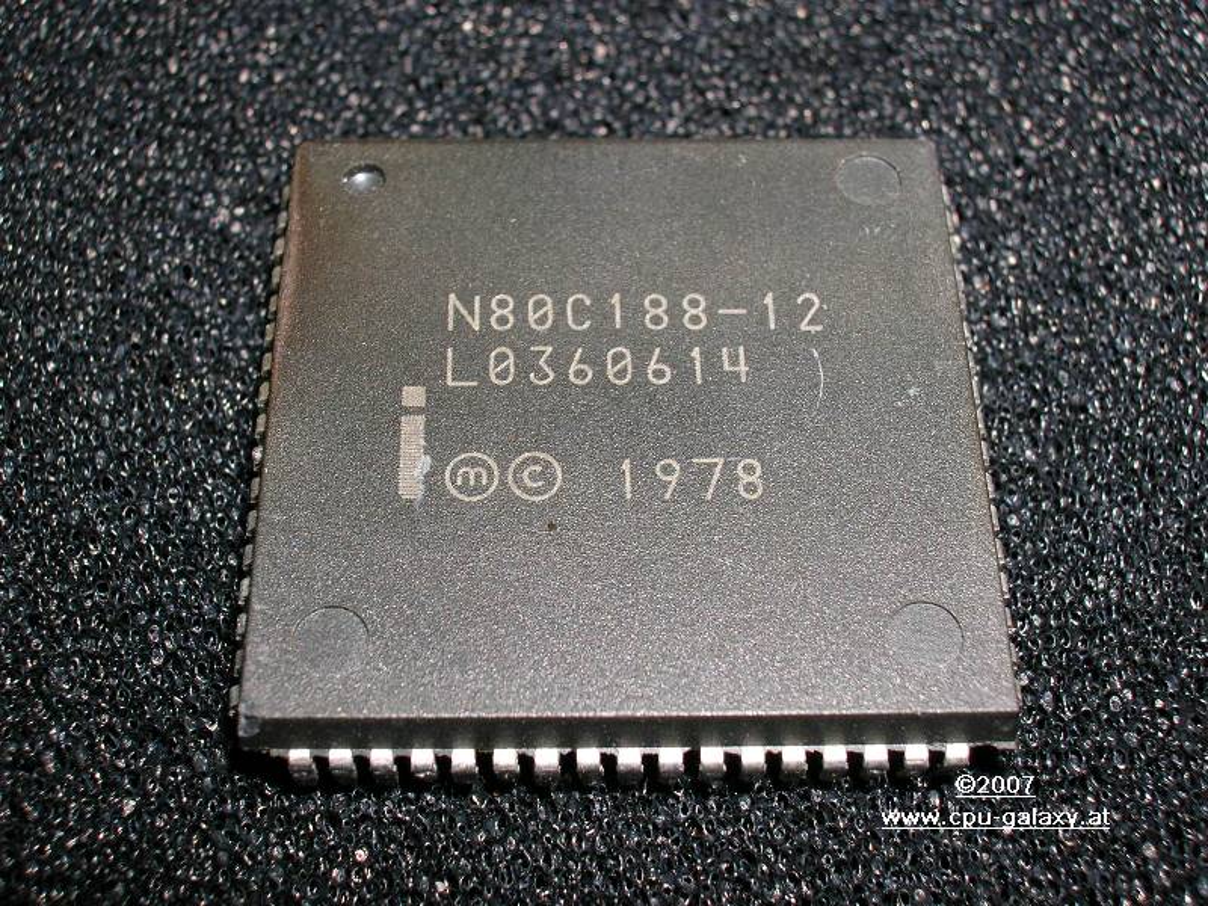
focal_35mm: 50
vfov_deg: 29.1
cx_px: 604
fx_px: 1745
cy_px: 453
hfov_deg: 38.2
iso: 50
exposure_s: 1/60.1
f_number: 5.6
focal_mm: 8.4
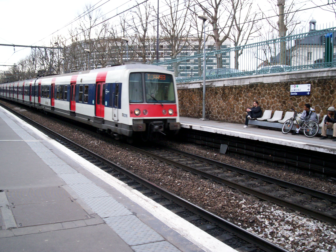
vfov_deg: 39.7
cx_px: 168
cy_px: 126
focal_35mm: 36
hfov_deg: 51.4
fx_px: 349
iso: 100
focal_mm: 5.9
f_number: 4.5
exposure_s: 1/70.9
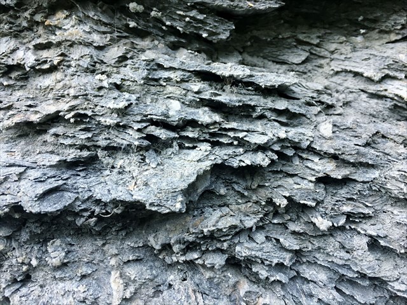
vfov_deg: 48.2
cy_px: 152
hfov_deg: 61.7
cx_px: 204
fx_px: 341
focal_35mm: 29
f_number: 2.2
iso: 50
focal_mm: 4.15
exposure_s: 1/33
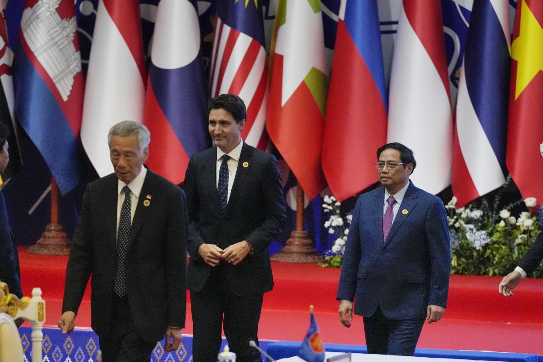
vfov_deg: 5.7
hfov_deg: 8.5
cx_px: 272
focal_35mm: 243
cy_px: 181
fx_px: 3664
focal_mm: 162
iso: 8000
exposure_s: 1/1600
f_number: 2.8
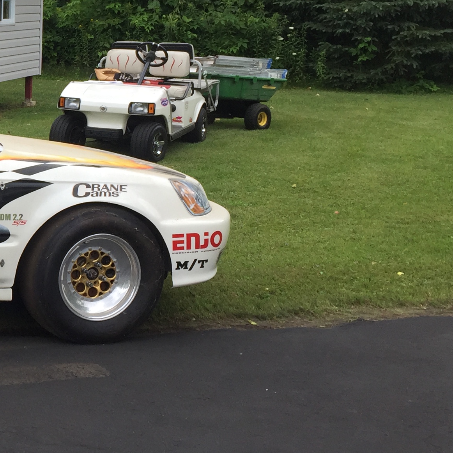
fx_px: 1066
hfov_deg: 21.8
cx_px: -122
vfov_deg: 23.9
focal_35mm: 72
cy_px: 175
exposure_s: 1/181
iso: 32
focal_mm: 4.15
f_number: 2.2
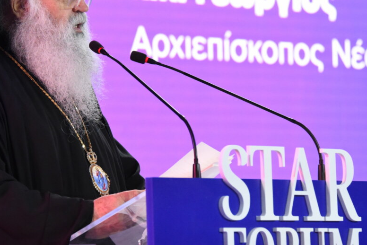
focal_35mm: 255
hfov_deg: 8.1
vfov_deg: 5.4
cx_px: 154
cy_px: 86
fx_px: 2600
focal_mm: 165
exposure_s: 1/500
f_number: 5.6
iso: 6400
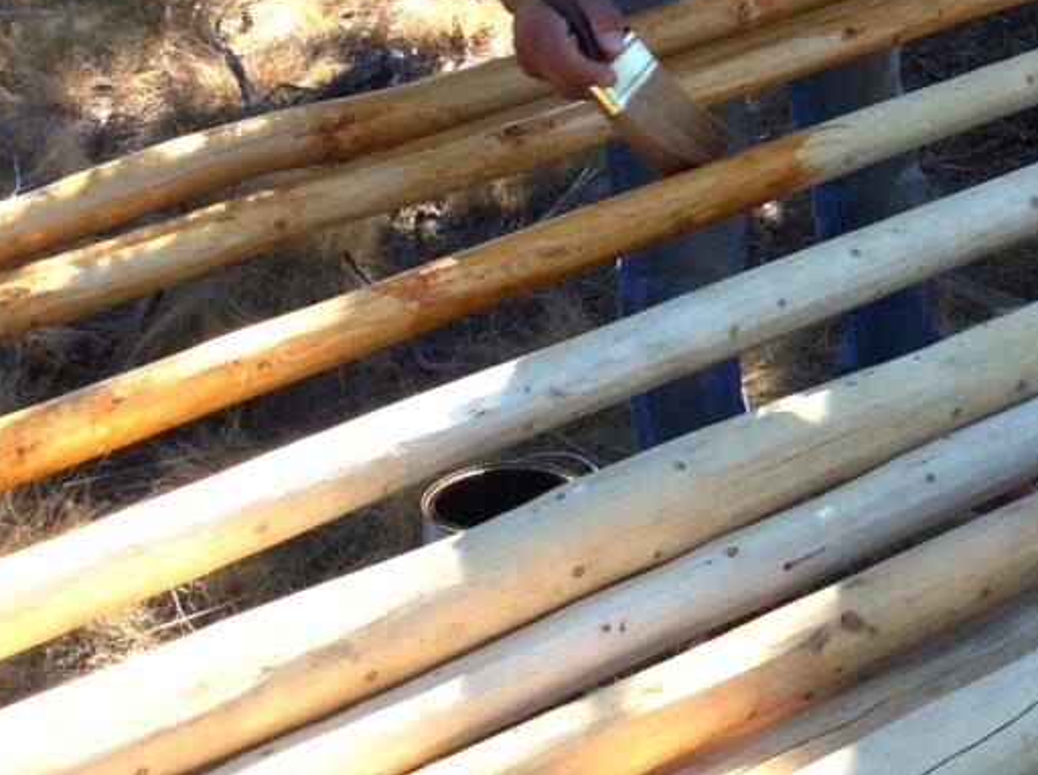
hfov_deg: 24.0
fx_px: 2394
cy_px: -193
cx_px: 858
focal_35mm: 80
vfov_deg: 17.4
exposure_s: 1/371
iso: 32
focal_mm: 3.3
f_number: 2.4
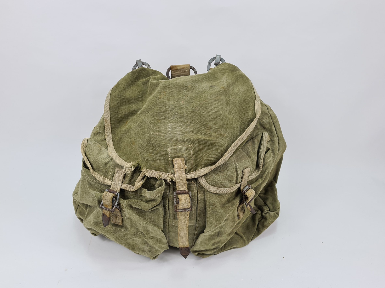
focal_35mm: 28
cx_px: 185
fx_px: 311
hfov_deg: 63.4
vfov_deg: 49.7
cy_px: 150
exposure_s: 1/191
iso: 50
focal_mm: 5.4
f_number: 1.8
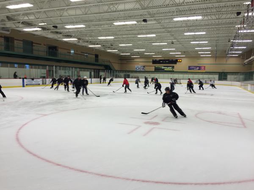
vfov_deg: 48.2
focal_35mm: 29
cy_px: 95
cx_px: 127
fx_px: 213
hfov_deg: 61.7
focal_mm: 4.15
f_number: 2.2
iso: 32
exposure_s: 1/60
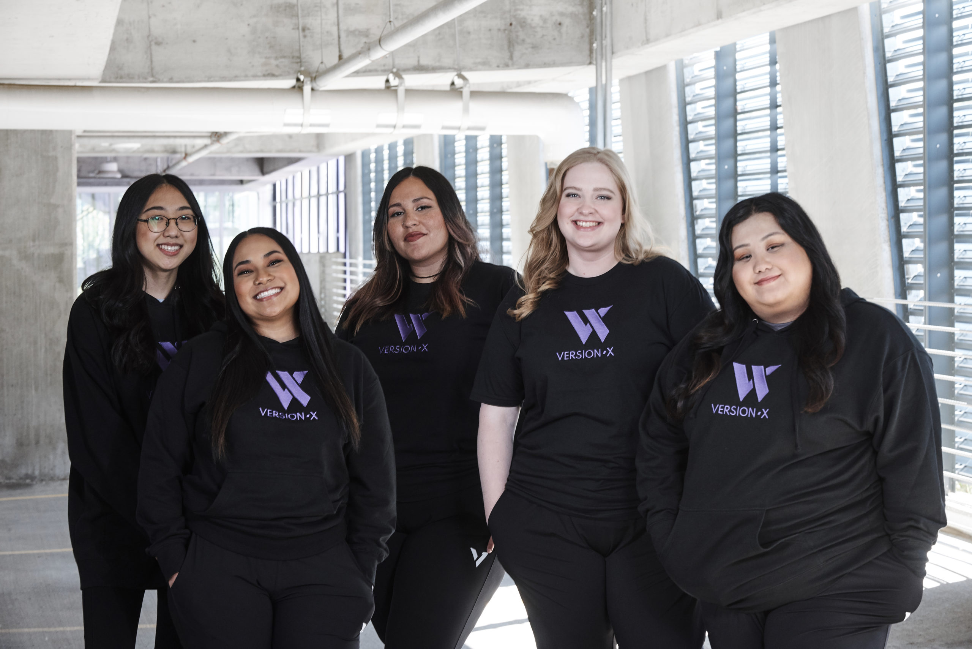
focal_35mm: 95
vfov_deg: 14.4
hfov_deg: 21.5
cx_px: 486
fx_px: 2566
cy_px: 324
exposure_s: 1/60
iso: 1000
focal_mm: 95
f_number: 9
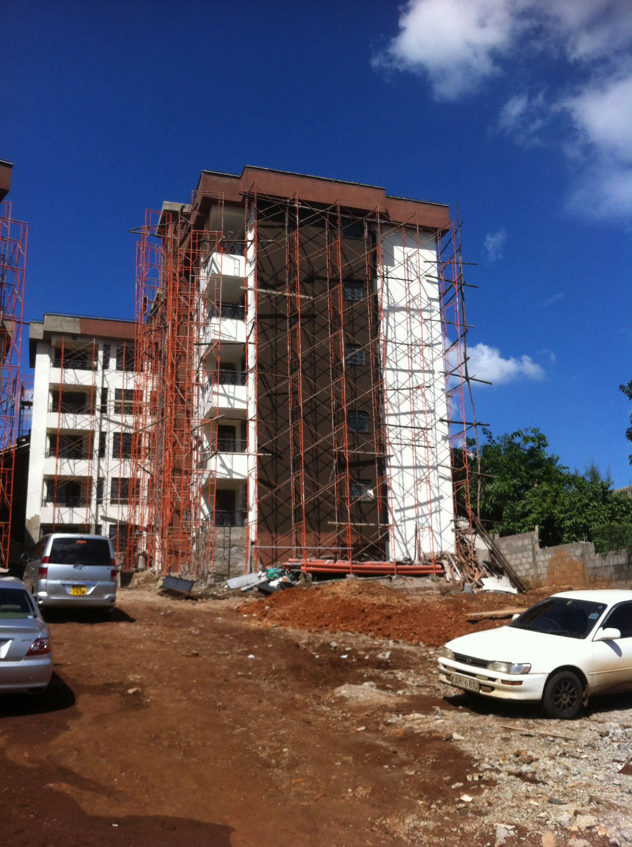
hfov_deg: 40.6
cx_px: 316
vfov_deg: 52.7
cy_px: 424
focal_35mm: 35
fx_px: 854
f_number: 2.8
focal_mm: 3.85
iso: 80
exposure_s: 1/1588
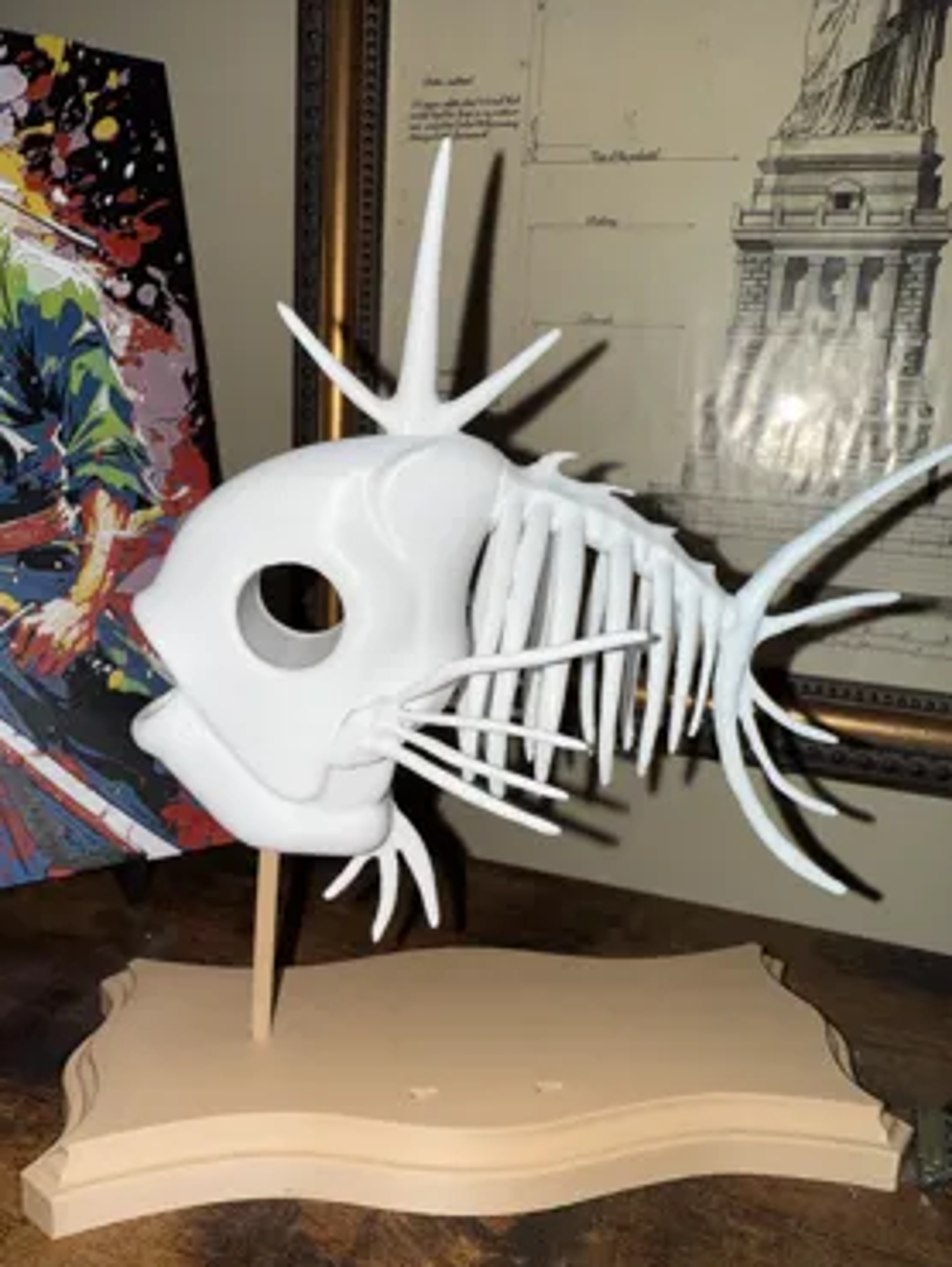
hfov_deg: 51.4
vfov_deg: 65.3
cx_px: 459
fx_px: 989
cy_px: 627
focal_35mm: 27
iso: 20
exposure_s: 1/122
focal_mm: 2.22
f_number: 2.2
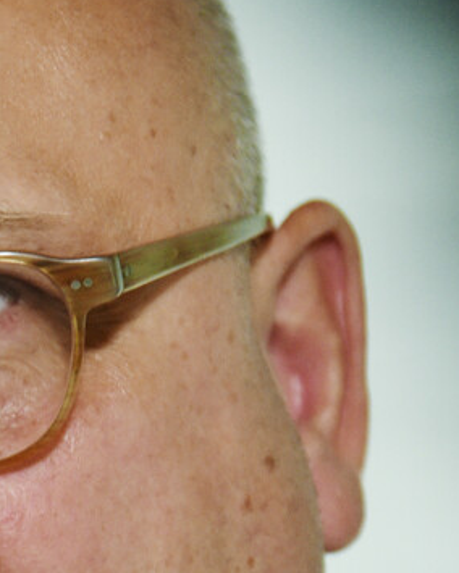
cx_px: -208
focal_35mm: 465
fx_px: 7896
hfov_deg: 3.3
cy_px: 609
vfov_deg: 4.2
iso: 1600
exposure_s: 1/320
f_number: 4.5
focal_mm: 110
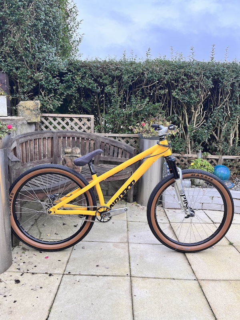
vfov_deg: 67.3
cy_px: 160
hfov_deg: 53.1
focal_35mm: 26
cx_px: 120
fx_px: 240
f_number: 1.6
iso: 50
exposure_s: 1/473
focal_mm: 5.1
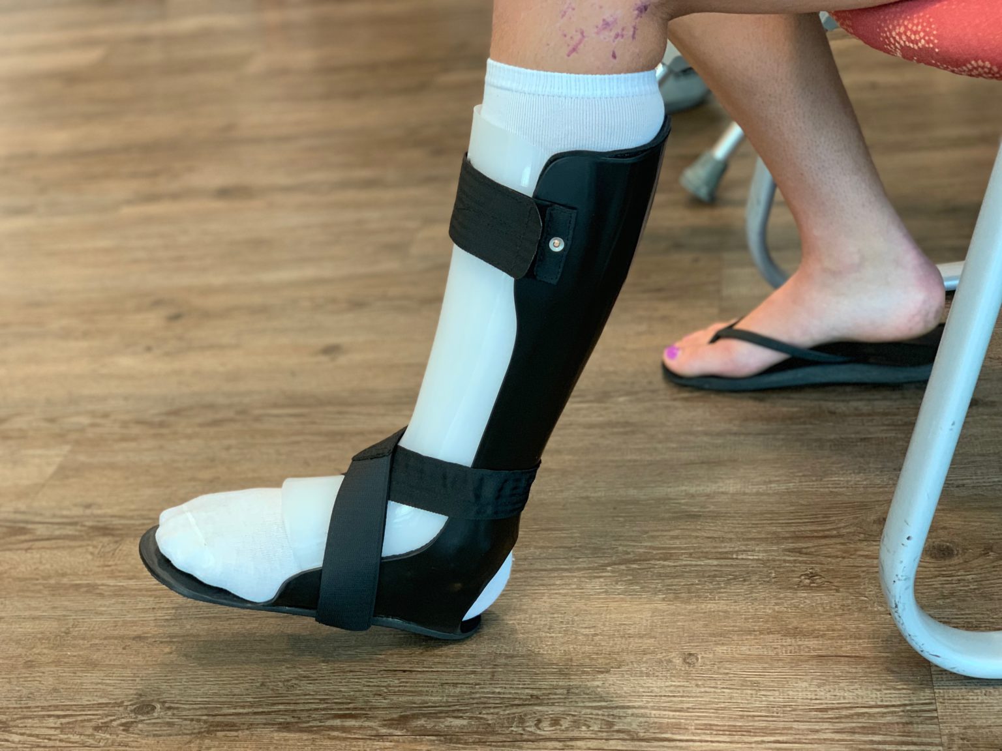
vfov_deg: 28.0
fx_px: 1505
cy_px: 376
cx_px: 501
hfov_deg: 36.8
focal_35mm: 52
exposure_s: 1/60
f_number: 2.4
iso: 160
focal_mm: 6
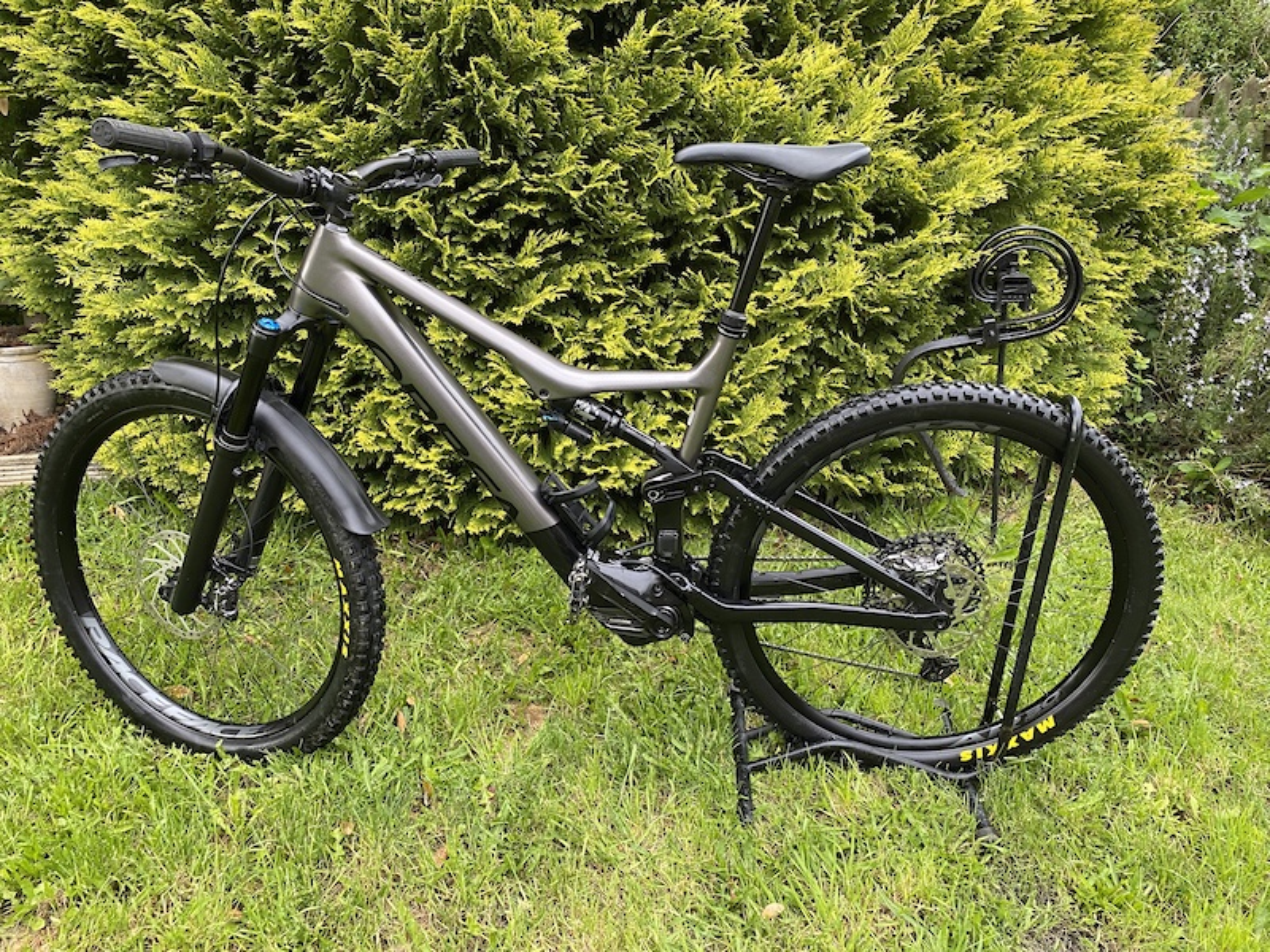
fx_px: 954
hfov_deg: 67.3
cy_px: 476
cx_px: 635
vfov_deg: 53.1
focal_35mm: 26
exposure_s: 1/100
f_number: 1.8
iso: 125
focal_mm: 4.25
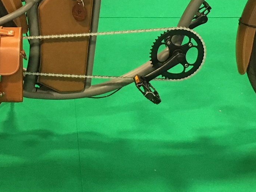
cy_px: 18
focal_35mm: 84
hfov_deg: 23.3
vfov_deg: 17.3
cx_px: 127
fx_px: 621
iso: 200
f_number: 2.2
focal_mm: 4.15
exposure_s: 1/17
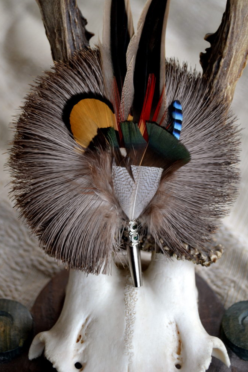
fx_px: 626
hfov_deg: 22.4
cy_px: 162
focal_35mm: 61
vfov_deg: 33.1
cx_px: 133
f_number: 5
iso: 400
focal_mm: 35
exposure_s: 1/60
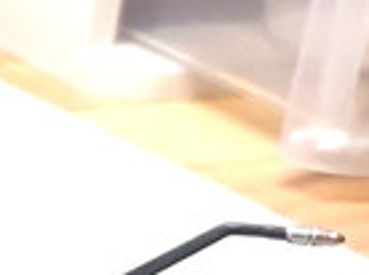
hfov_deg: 7.5
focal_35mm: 201
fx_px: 2139
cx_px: -1015
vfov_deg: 7.3
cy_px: 318
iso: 64
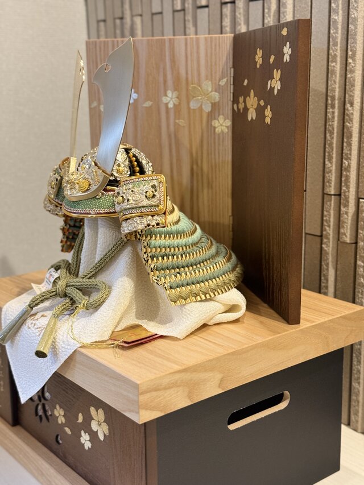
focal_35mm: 48
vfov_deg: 39.7
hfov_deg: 30.3
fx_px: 673
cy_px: 242
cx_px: 182
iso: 250
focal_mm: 6.76
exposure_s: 1/50
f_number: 1.78
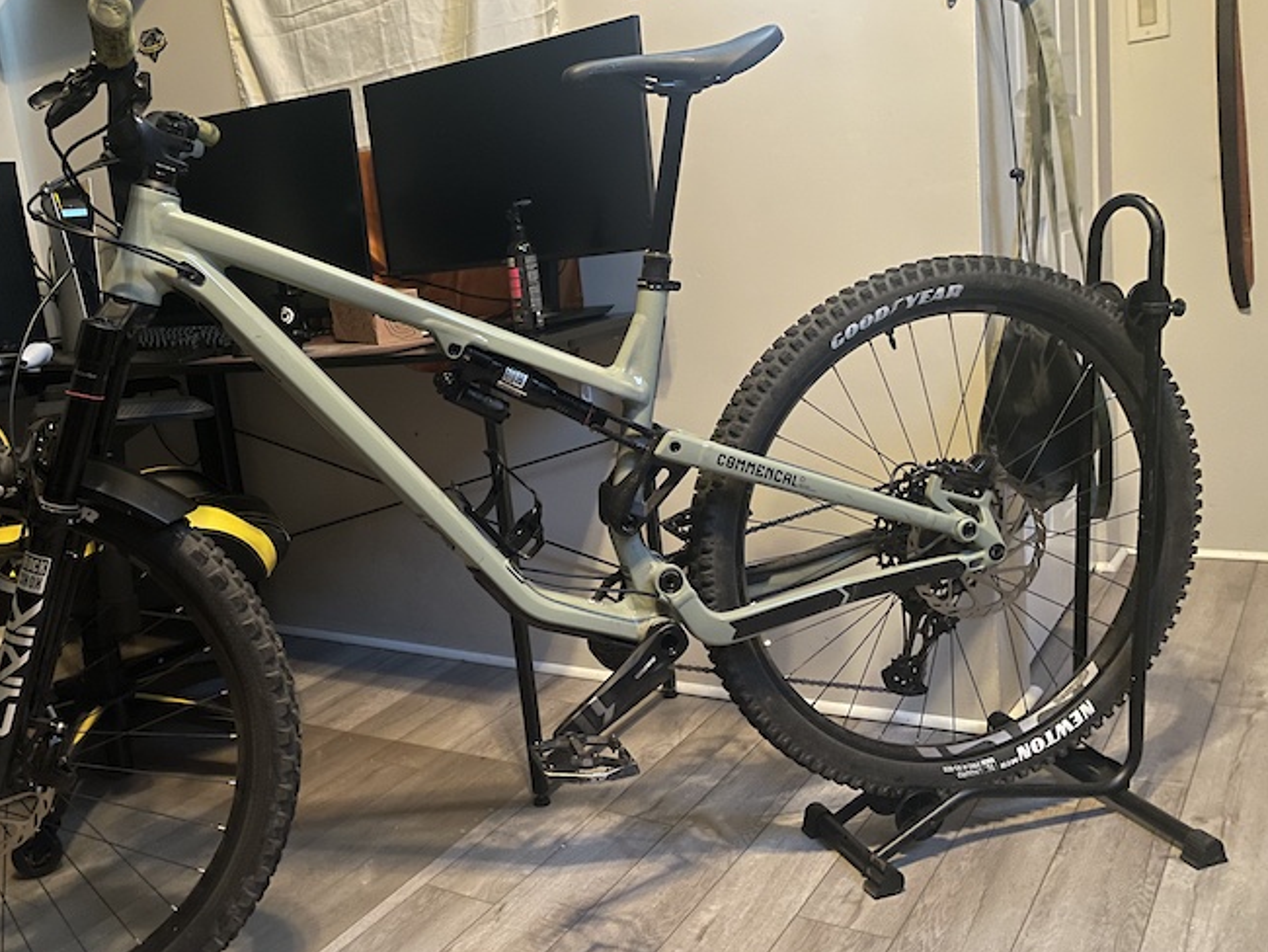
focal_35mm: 32
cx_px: 495
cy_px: 472
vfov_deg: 44.2
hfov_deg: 56.3
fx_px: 1173
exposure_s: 1/12
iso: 400
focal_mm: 4.2
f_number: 1.6
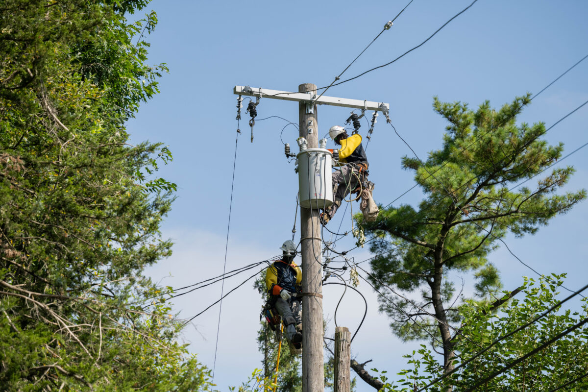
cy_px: 196
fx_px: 2123
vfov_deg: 10.5
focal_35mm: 130
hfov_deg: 15.8
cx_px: 294
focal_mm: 130
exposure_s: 1/3200
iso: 200
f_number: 3.2
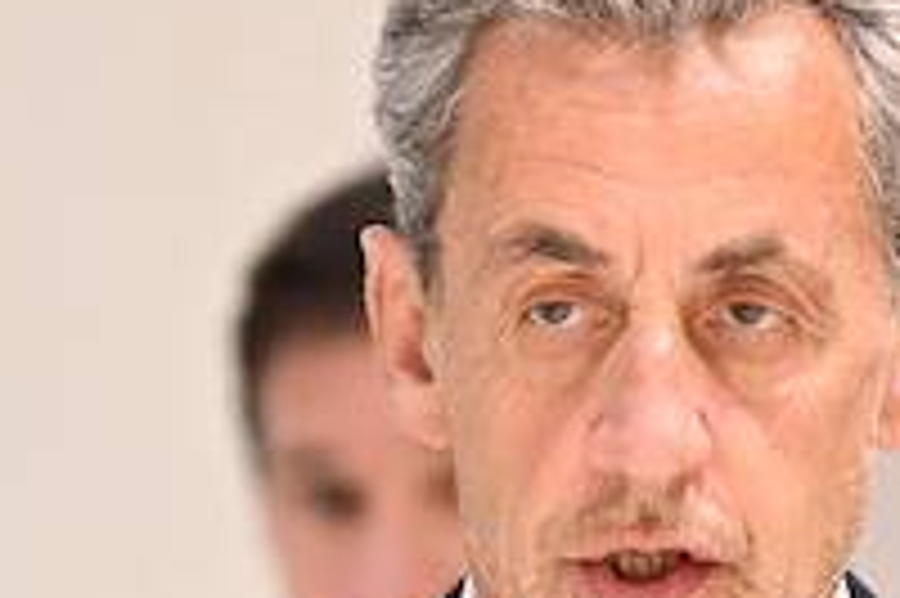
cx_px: 423
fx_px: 20233
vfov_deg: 1.7
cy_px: 1385
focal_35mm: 810
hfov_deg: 2.5
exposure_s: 1/400
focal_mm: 135
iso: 2000
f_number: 1.8
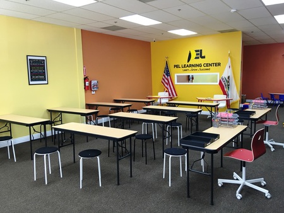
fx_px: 238
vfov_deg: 48.3
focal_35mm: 29
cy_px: 106
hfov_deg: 61.6
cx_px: 142
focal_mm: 4.15
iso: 32
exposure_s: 1/15
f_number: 2.2
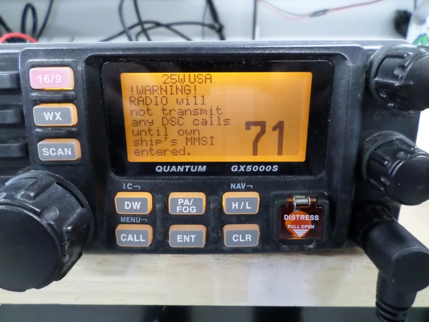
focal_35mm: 25
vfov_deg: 54.9
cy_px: 161
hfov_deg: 69.4
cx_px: 214
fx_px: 310
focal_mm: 4.5
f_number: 2.5
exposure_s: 1/20
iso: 400
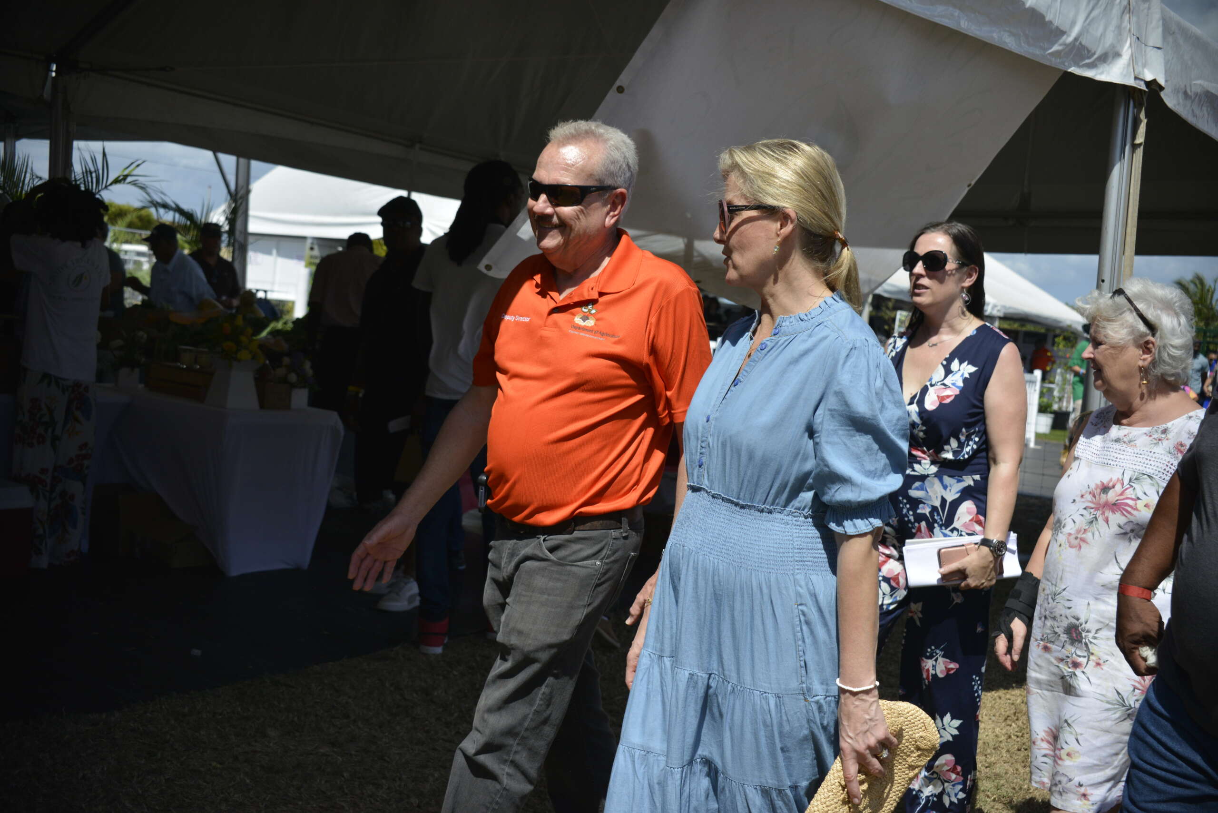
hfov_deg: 43.6
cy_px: 406
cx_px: 609
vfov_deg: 29.9
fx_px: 1523
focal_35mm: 45
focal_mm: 45
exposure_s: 1/4000
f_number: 5.6
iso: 800
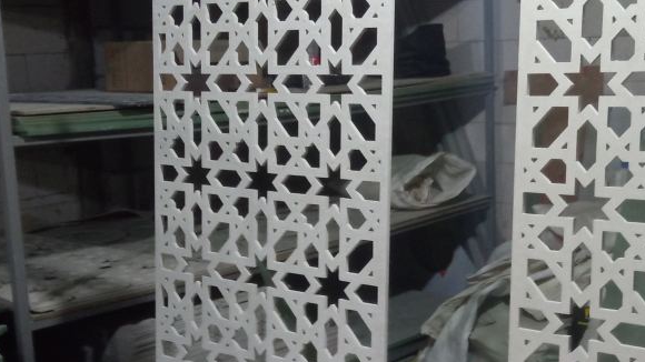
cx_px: 487
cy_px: 232
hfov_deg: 38.8
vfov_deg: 23.0
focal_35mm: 52
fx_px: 889
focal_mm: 3.79
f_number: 2.2
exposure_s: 1/20
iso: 871
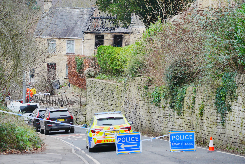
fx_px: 947
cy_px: 82
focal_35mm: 139
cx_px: 122
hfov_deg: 14.7
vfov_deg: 9.9
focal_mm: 139
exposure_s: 1/500
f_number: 5
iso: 1000
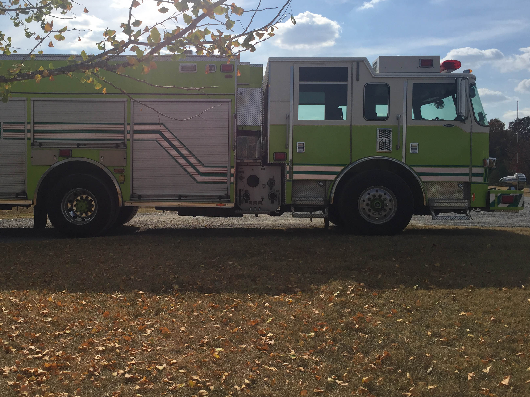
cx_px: 207
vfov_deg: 39.6
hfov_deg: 51.0
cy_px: 185
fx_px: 551
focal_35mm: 36
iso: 32
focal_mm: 4.15
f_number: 2.2
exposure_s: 1/3968
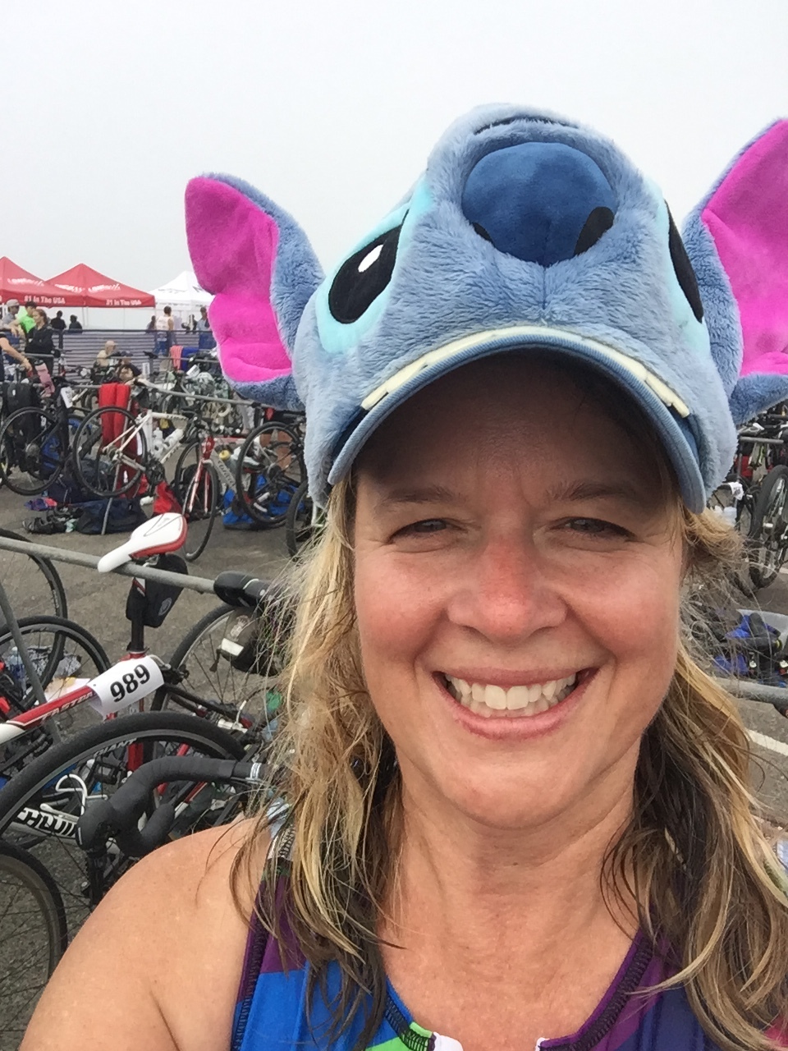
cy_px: 526
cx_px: 394
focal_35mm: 31
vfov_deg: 58.4
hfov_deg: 45.4
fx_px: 941
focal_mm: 2.65
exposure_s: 1/936
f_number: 2.2
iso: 32
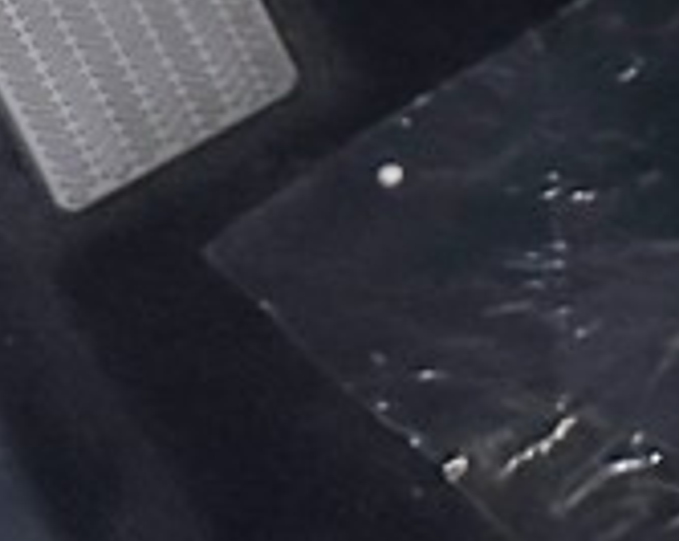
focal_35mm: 144
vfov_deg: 9.6
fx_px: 2889
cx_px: 1573
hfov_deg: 11.4
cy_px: -692
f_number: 1.78
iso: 640
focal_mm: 6.86
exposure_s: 1/40
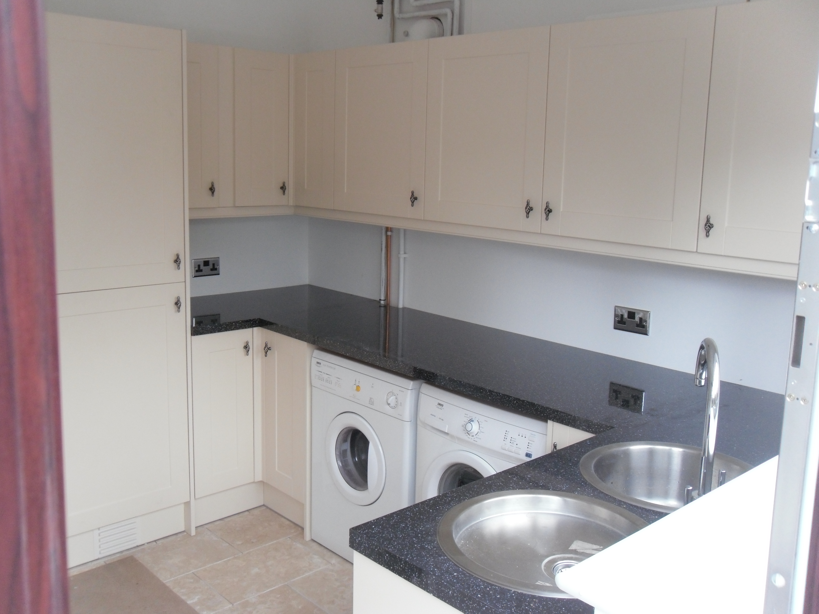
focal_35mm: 35
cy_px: 307
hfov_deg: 52.6
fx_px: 828
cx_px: 410
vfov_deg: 40.7
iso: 200
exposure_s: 1/45
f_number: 3.5
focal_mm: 6.3
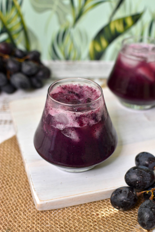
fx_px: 339
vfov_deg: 37.9
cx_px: 78
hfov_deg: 25.8
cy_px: 116
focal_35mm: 52
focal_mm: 35
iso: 200
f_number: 3.5
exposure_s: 1/25
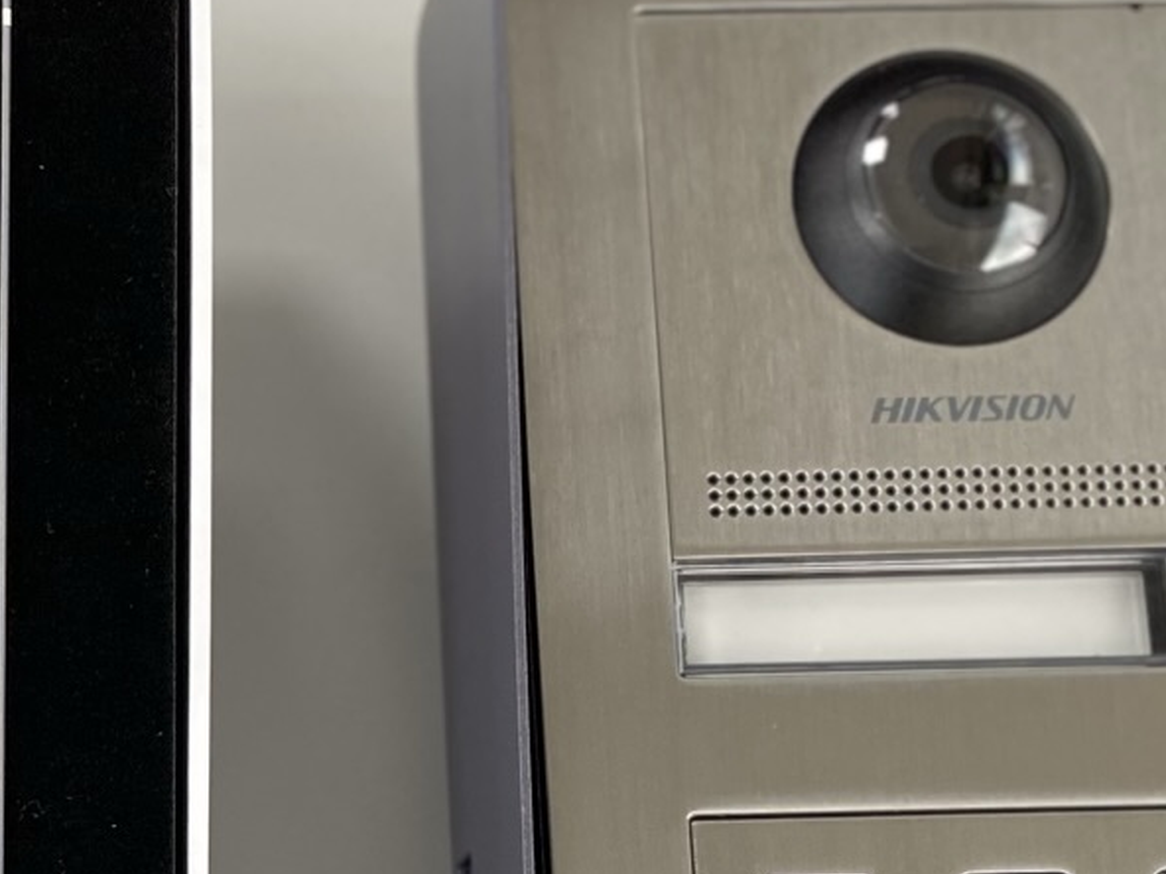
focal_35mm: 90
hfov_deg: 20.9
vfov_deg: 15.9
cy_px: 1012
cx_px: -59
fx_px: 3032
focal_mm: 4.25
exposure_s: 1/50
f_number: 1.8
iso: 64
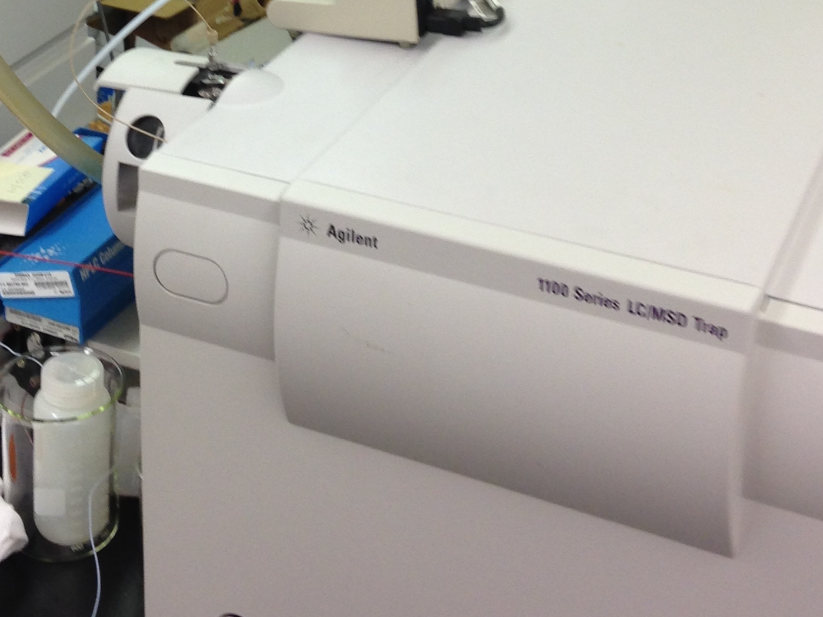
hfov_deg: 25.2
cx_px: 248
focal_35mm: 77
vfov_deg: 18.3
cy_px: -84
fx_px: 1831
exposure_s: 1/40
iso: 64
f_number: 2.4
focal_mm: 4.12
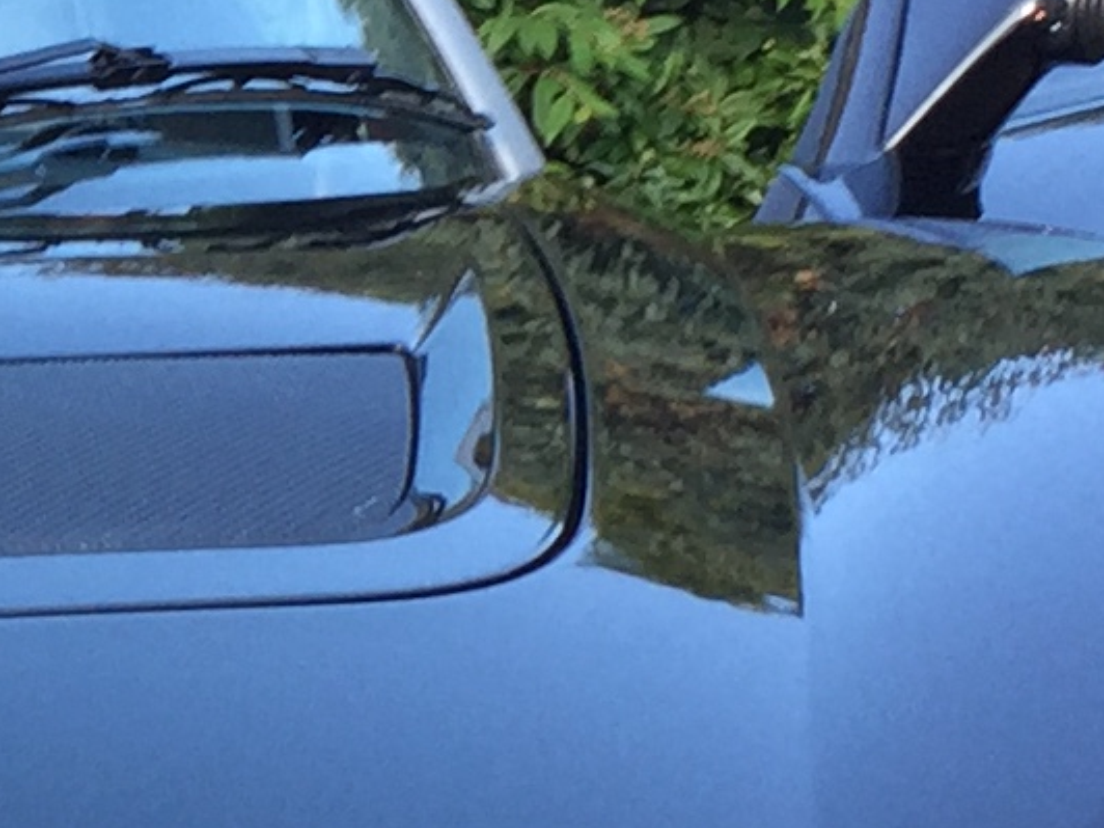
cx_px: -743
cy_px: 672
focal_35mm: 178
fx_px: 5677
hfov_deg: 10.6
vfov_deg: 8.3
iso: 32
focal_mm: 4.15
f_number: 2.2
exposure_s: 1/117
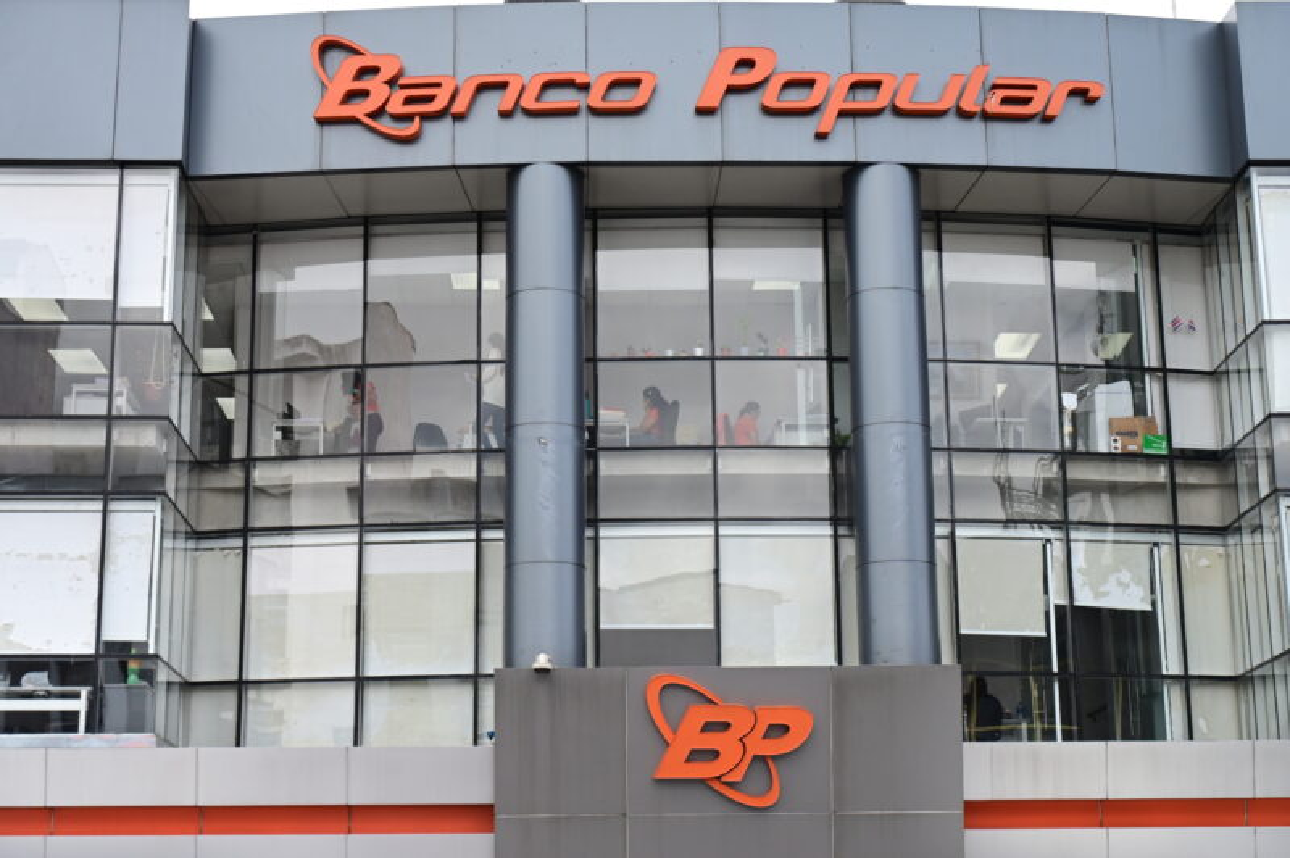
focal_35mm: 58
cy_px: 429
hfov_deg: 34.5
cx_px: 645
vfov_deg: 23.3
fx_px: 2077
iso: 1250
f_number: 5
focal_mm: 58
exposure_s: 1/3200
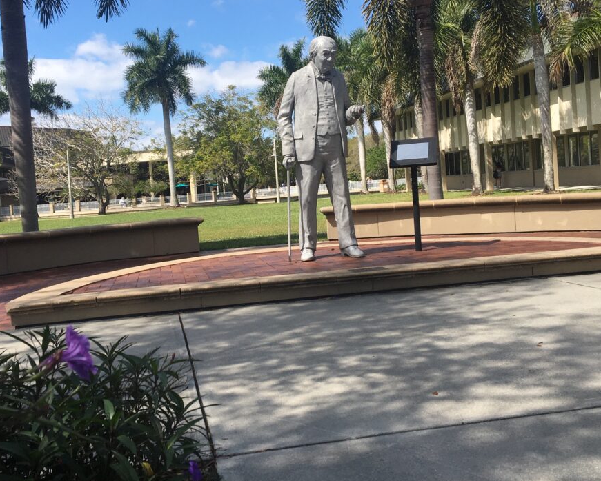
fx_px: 694
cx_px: 278
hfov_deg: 46.8
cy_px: 211
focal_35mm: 39
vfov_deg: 38.2
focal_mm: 4.15
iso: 25
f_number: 2.2
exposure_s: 1/1479
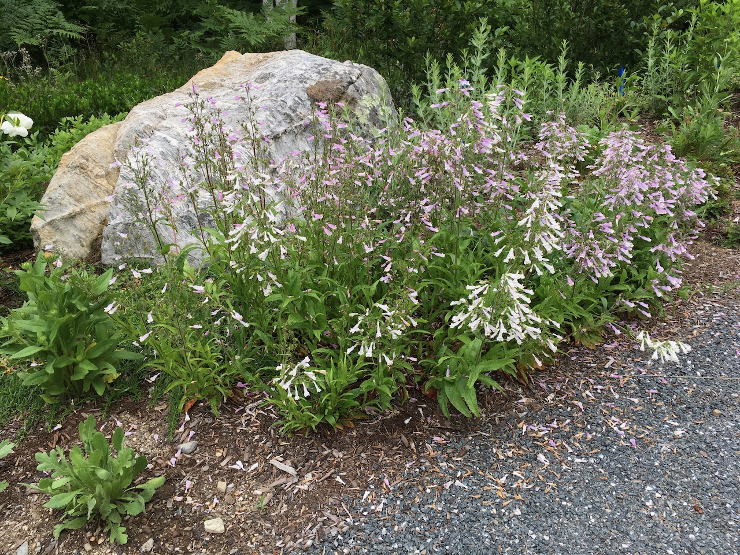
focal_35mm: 29
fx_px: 620
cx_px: 370
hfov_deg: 61.7
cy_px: 278
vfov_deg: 48.2
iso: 25
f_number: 2.2
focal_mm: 4.15
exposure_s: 1/176
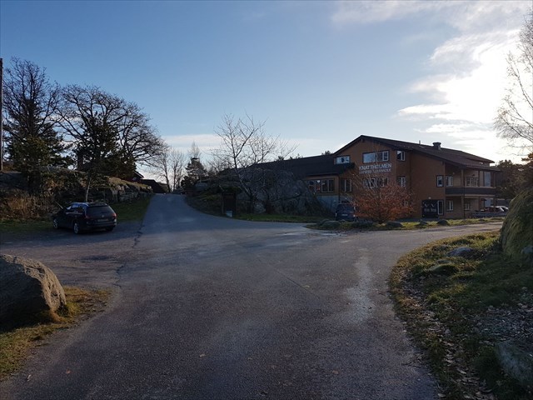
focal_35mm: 26
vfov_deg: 53.1
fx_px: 400
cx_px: 266
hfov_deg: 67.3
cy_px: 200
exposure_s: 1/1964
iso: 40
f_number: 1.7
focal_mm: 4.2
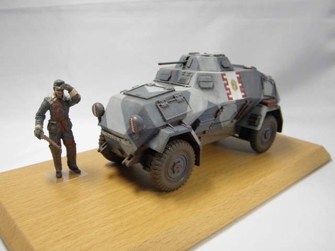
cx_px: 168
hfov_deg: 60.0
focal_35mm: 30
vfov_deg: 46.8
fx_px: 290
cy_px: 126
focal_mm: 5.5
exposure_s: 1/30
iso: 100
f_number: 3.6
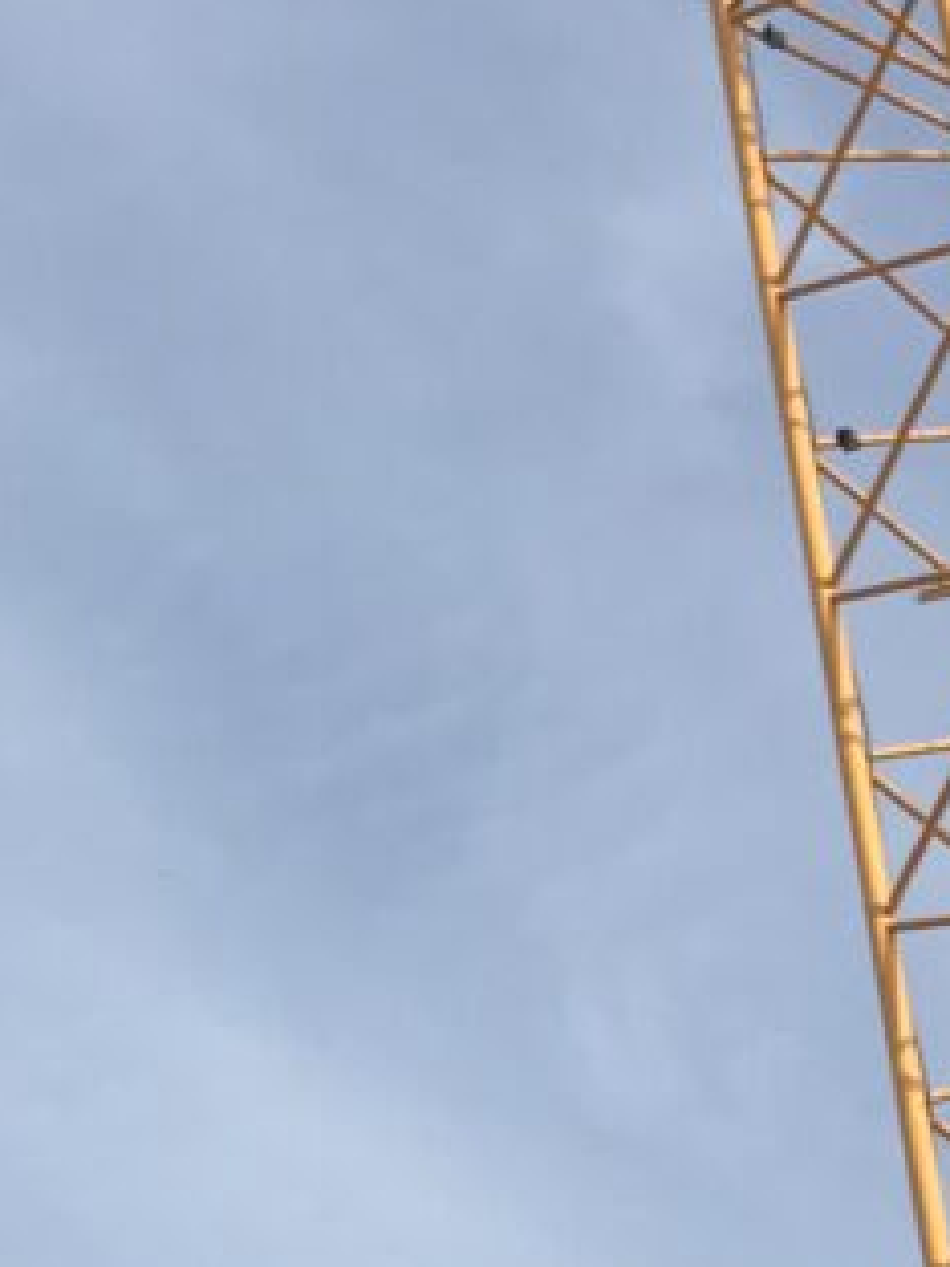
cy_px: 1125
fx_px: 5050
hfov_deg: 10.3
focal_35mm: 138
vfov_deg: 14.2
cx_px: 1522
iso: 20
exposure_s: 1/2994
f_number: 1.8
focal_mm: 3.99
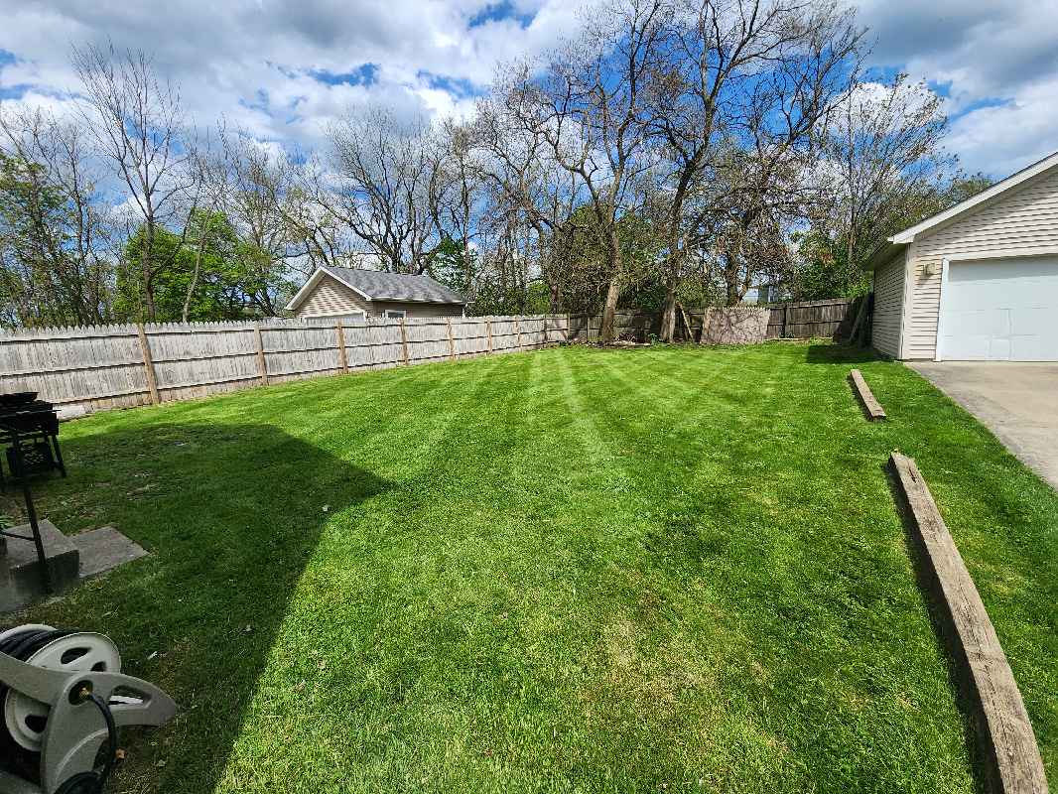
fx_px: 397
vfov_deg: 89.9
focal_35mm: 13
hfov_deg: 106.2
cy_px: 397
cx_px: 529
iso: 50
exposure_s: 1/2000
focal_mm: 2.2
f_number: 2.2
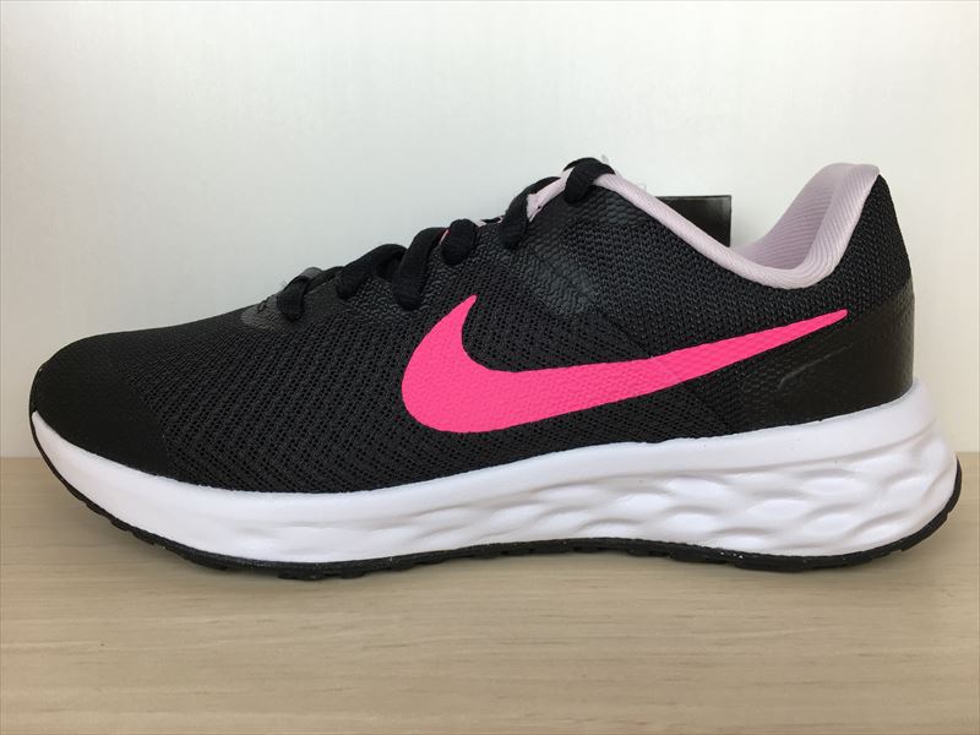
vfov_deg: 48.2
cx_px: 490
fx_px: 821
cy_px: 368
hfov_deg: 61.7
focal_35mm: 29
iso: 32
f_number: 2.2
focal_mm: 4.15
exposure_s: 1/120
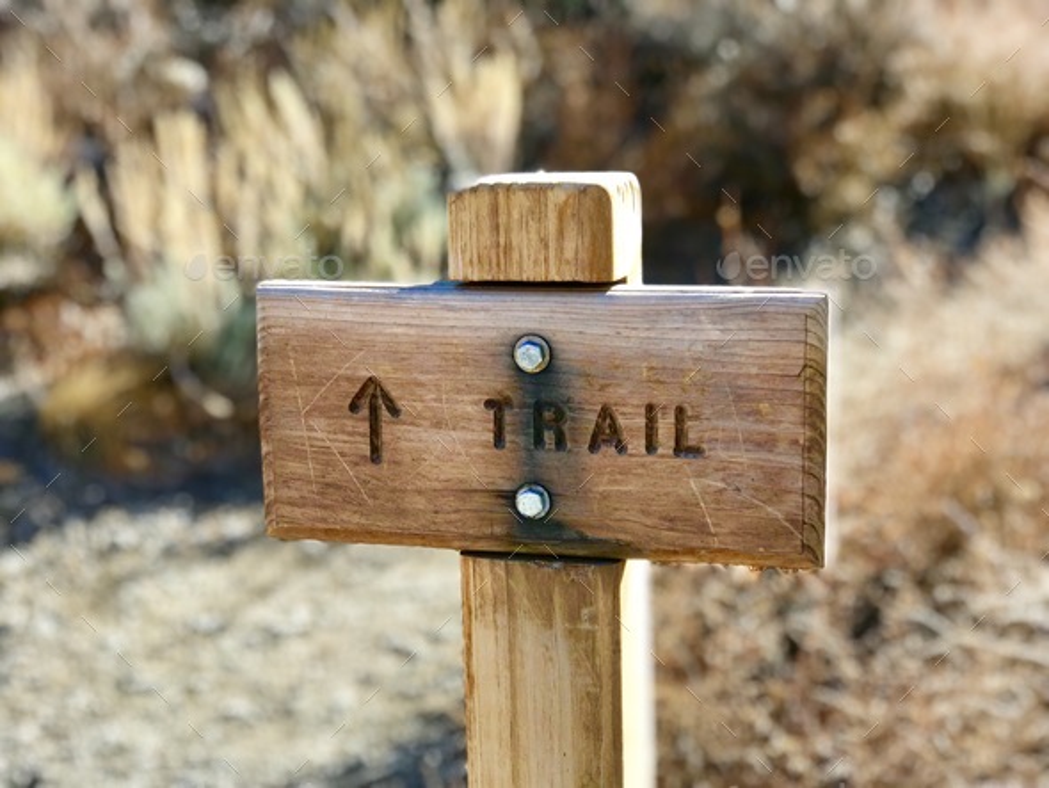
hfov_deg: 33.8
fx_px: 1728
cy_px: 394
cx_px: 524
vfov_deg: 25.7
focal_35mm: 57
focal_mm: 6.6
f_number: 2.8
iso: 20
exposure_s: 1/216
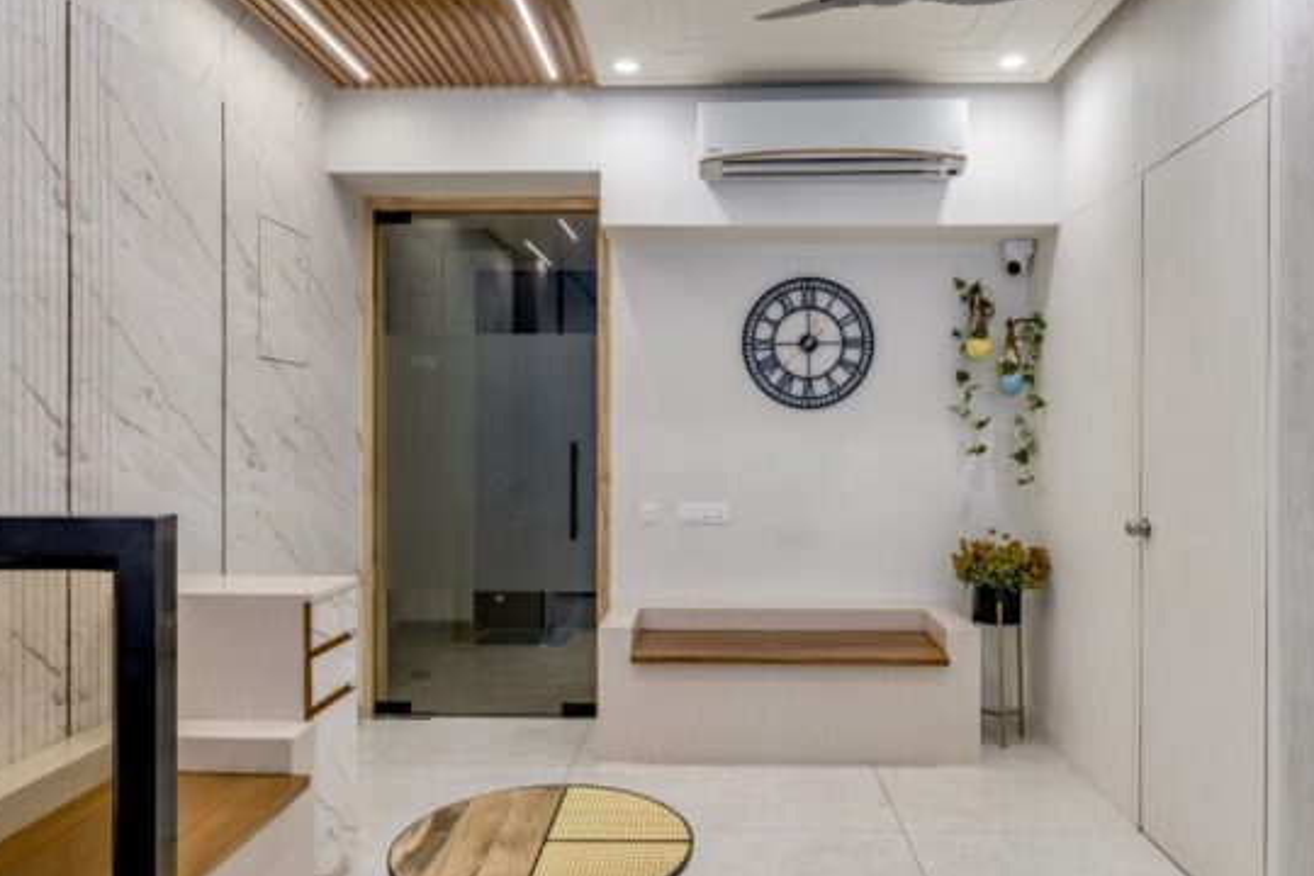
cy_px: 438
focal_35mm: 25
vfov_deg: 51.3
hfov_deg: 71.4
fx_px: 912
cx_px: 701
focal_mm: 18
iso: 100
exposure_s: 1/6
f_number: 9
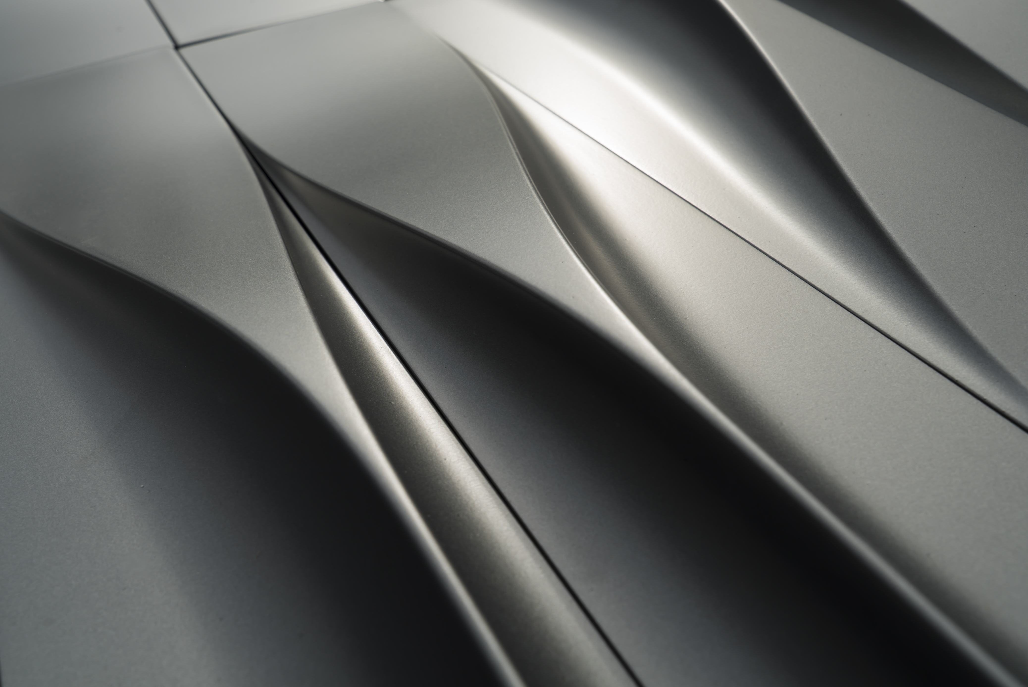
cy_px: 344
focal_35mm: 38
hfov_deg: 50.7
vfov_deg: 35.1
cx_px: 514
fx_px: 1086
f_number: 13
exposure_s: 1/100
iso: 100
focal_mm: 38
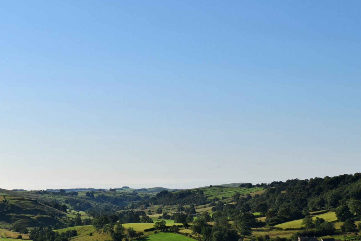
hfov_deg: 26.7
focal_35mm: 75
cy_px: 147
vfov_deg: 18.2
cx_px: 103
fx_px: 752
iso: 200
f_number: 11
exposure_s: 1/500
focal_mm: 25
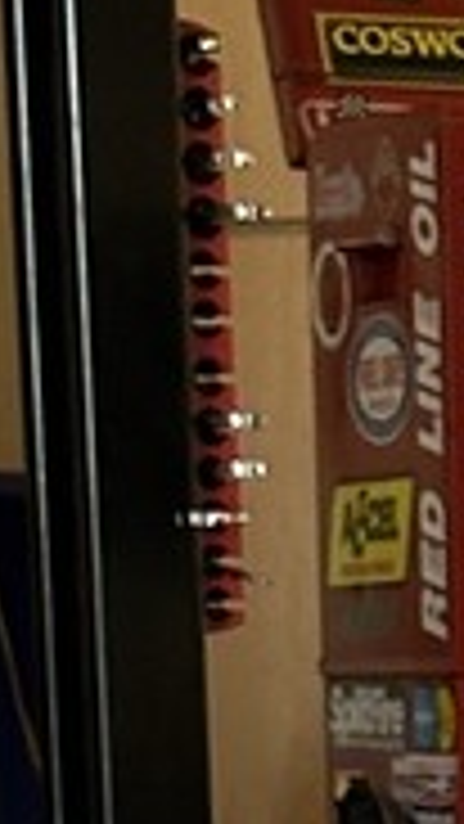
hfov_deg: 3.0
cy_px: 2294
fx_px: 8526
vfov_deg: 5.3
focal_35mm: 390
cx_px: 1572
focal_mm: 6.86
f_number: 1.78
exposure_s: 1/120
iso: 100
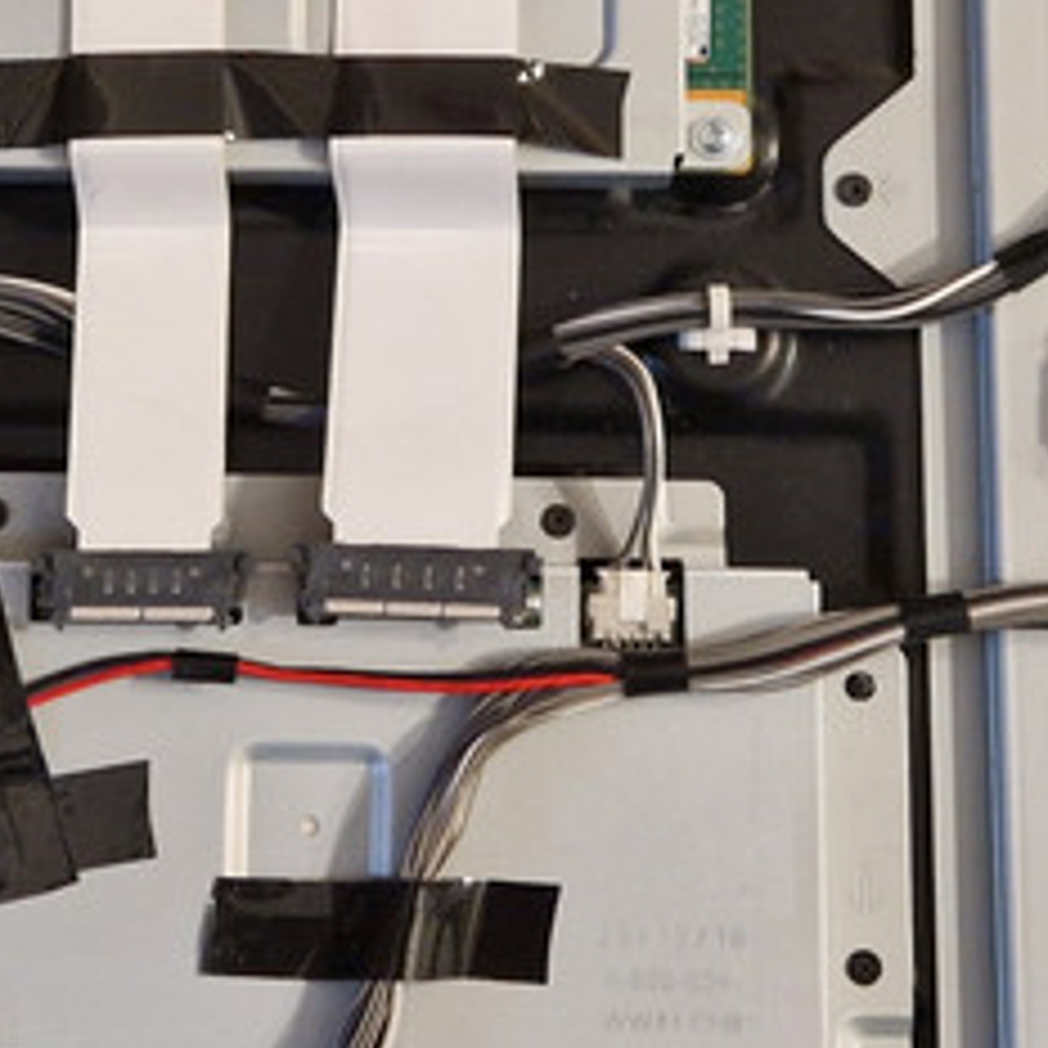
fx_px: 3185
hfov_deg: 18.7
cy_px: 13
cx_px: 448
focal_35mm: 93
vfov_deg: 18.2
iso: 800
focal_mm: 5.4
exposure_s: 1/50
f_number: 1.8
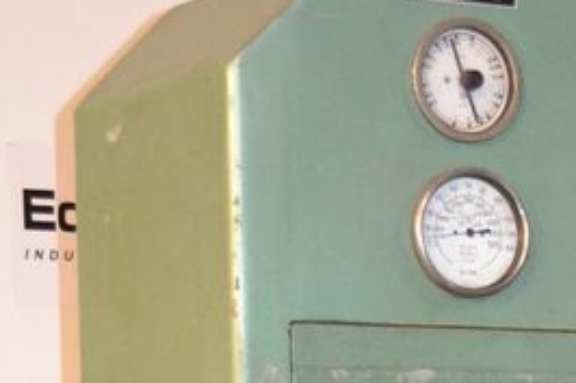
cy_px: 1088
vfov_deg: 6.7
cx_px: 900
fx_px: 2990
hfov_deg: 10.6
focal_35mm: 187
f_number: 4
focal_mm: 24
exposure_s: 1/60
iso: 2200
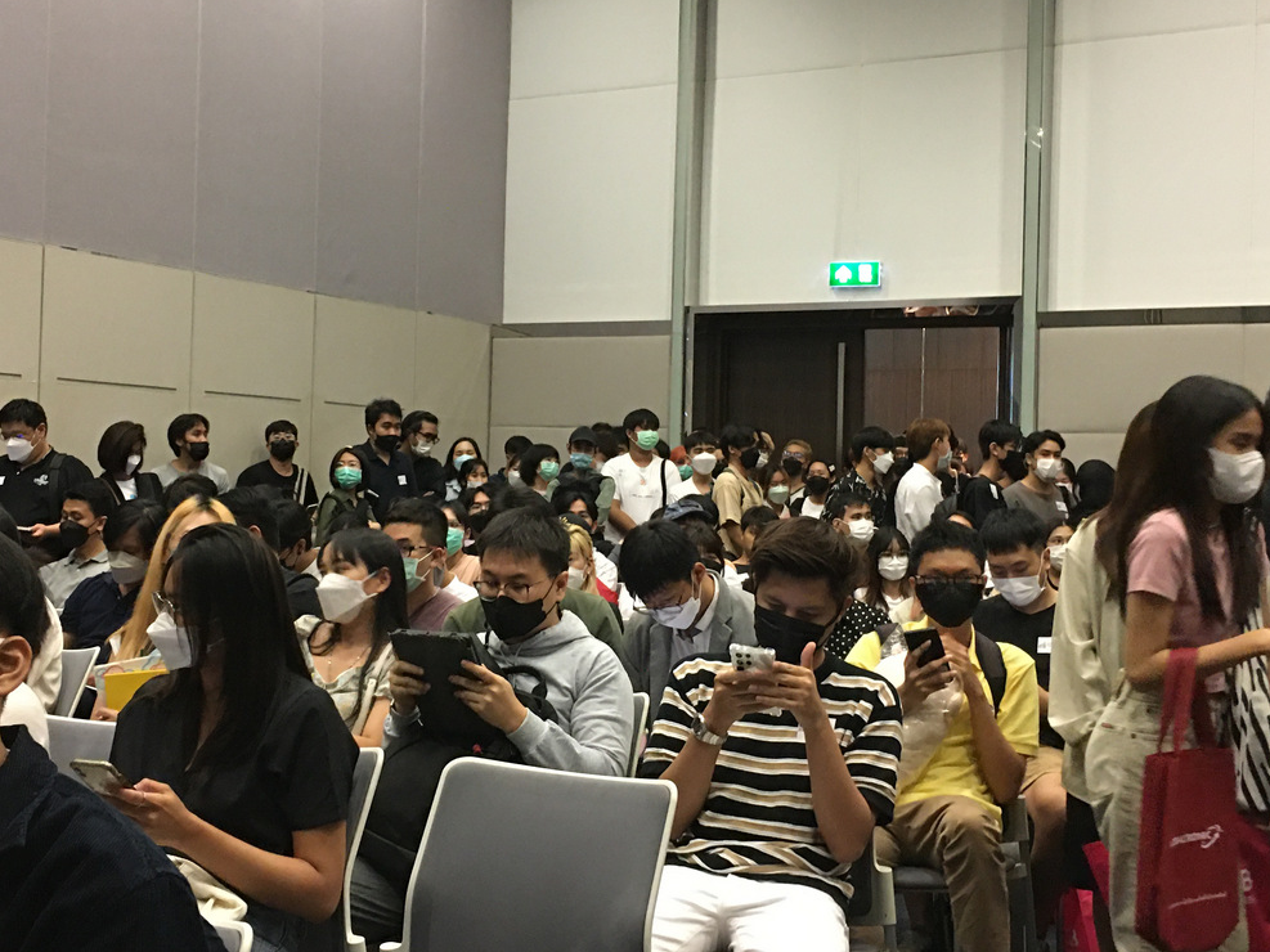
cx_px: 576
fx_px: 1724
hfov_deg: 40.4
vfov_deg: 30.9
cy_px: 437
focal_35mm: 47
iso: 100
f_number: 2.2
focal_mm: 4.15
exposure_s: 1/8
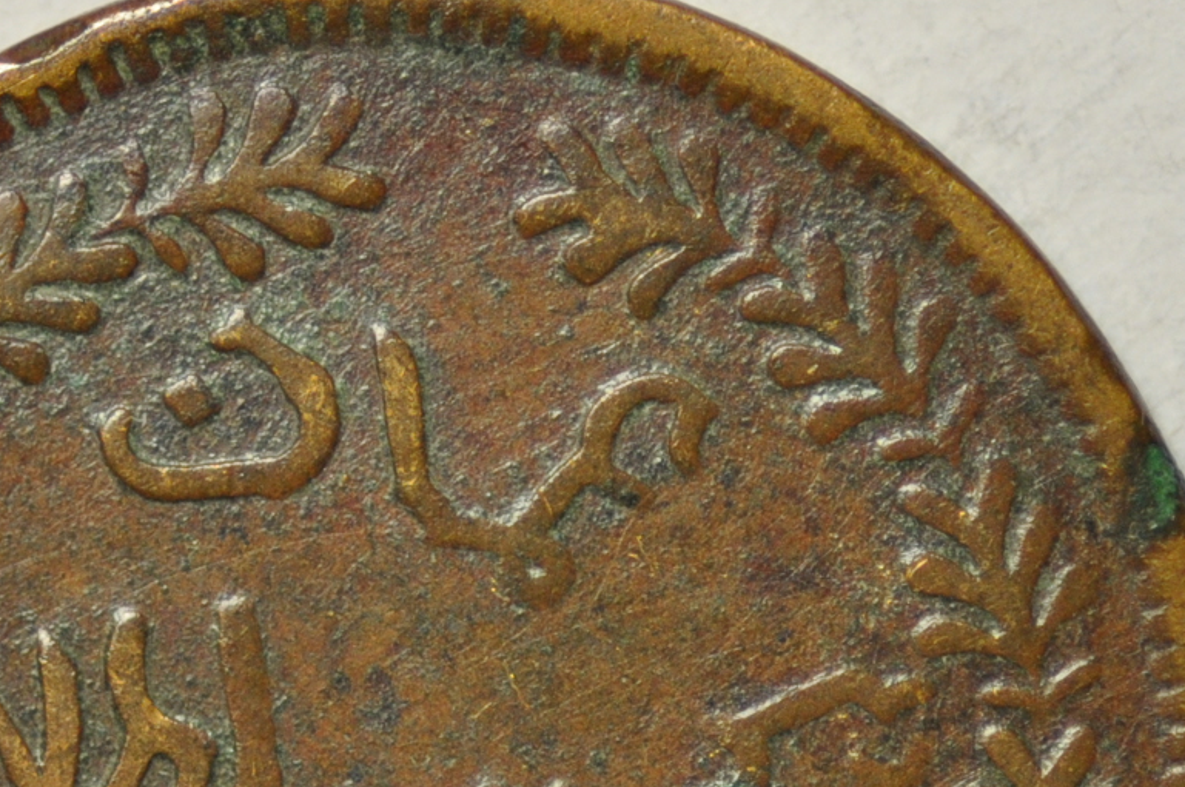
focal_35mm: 251
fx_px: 8253
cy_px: 846
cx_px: 394
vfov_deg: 5.4
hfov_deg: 8.2
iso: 720
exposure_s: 1/250
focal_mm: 60
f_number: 4
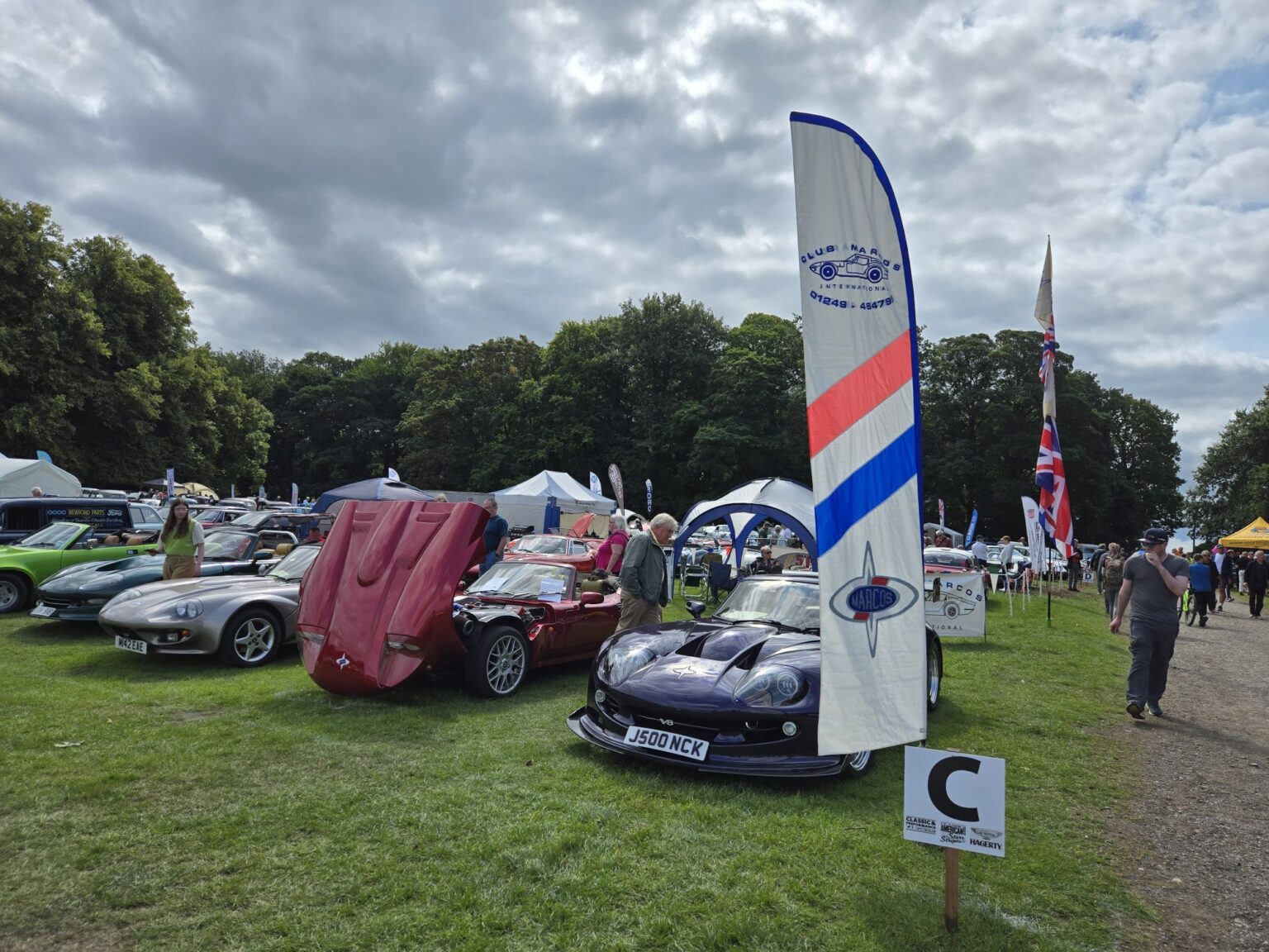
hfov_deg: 73.9
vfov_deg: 58.9
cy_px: 476
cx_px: 634
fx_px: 843
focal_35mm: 23
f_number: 1.8
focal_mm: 5.4
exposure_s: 1/3333
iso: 25
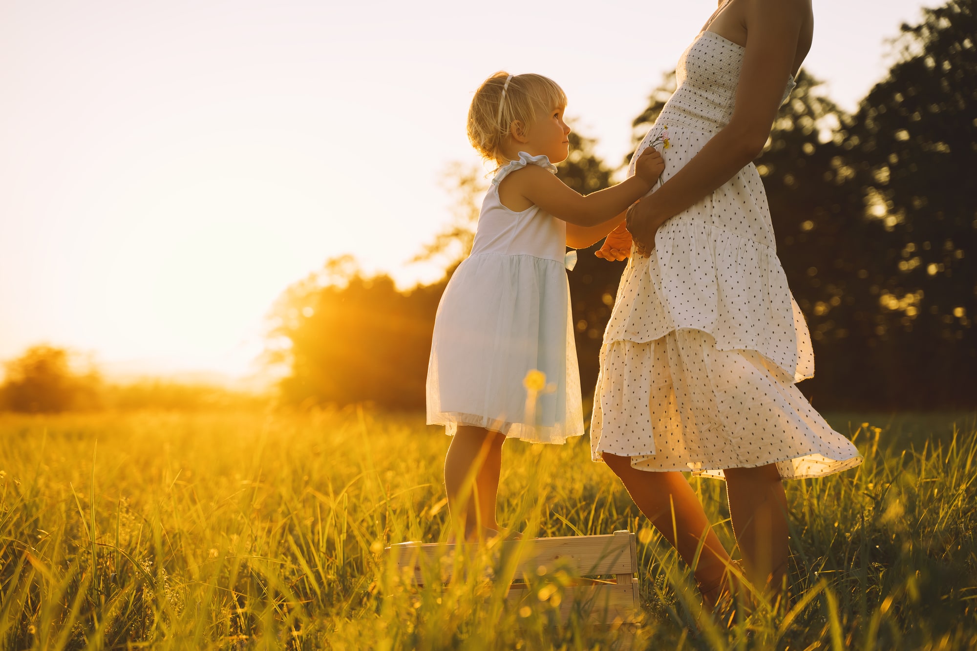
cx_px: 488
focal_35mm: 75
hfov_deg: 27.0
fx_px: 2035
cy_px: 326
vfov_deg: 18.2
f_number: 4
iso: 100
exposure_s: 1/320
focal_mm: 75
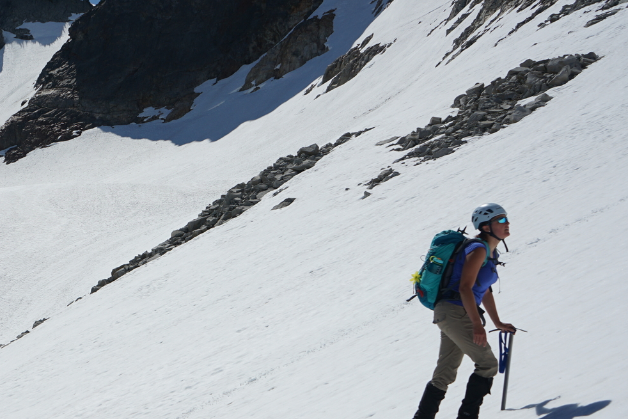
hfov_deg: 32.8
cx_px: 32
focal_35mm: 57
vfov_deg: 23.7
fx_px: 994
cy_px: 262
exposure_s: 1/1000
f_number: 8
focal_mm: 28
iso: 100
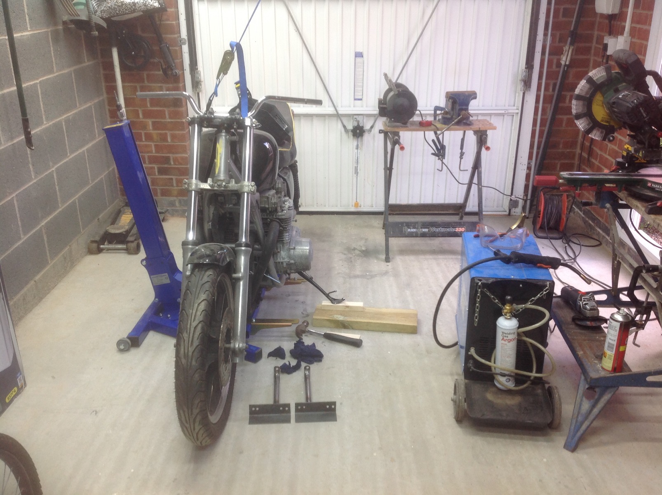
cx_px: 331
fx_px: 668
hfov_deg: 52.7
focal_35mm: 35
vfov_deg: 40.6
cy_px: 248
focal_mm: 4.28
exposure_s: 1/24
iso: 50
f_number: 2.4
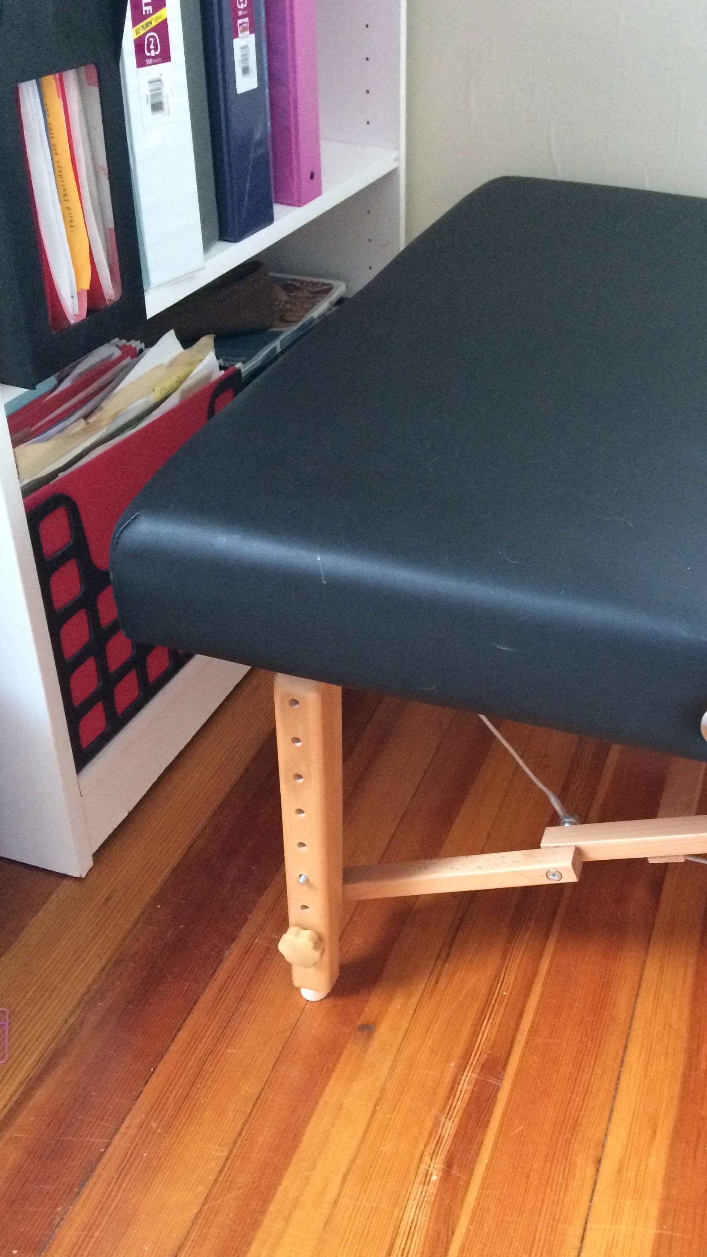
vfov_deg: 56.6
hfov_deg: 33.2
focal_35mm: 35
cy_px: 661
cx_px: 514
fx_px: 1167
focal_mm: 4.15
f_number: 2.2
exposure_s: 1/30
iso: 250
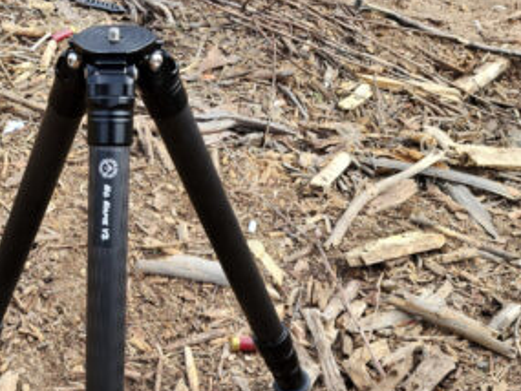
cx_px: 86
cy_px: 275
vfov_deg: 26.8
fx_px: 813
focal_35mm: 54
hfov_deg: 34.2
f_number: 1.8
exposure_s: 1/279
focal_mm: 6.4
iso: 12
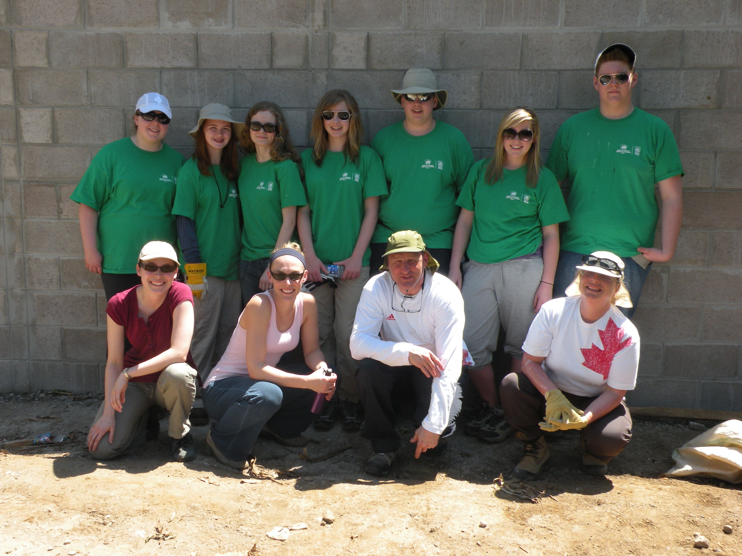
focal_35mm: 42
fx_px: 900
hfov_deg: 44.8
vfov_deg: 34.3
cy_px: 278
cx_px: 371
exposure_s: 1/134
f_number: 5
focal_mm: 7.4
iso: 64
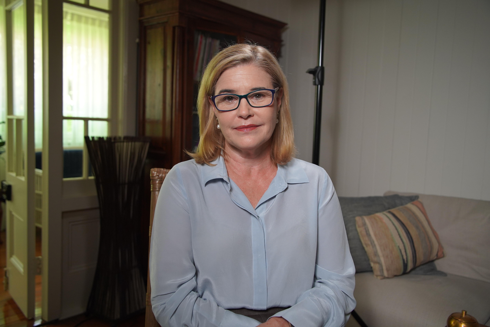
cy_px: 164
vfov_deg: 40.0
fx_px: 449
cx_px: 245
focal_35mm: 33
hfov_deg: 57.2
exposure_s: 1/160
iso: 1600
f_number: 4
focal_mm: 33
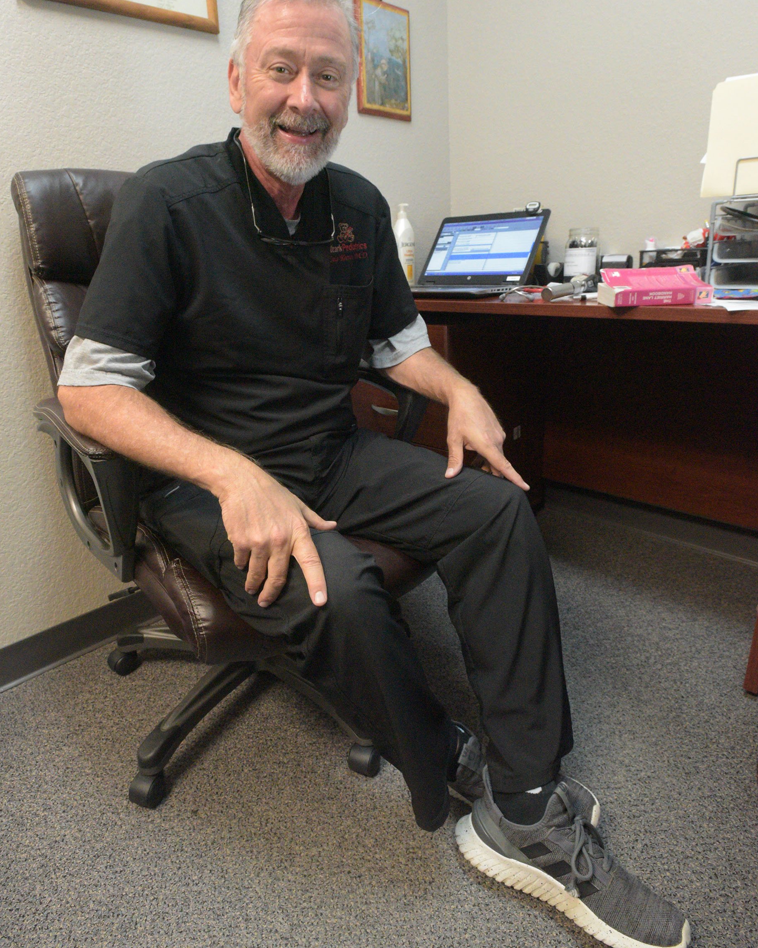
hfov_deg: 65.5
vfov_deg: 77.5
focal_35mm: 21
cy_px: 444
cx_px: 355
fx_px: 589
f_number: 9
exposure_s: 1/80
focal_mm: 17
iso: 10000
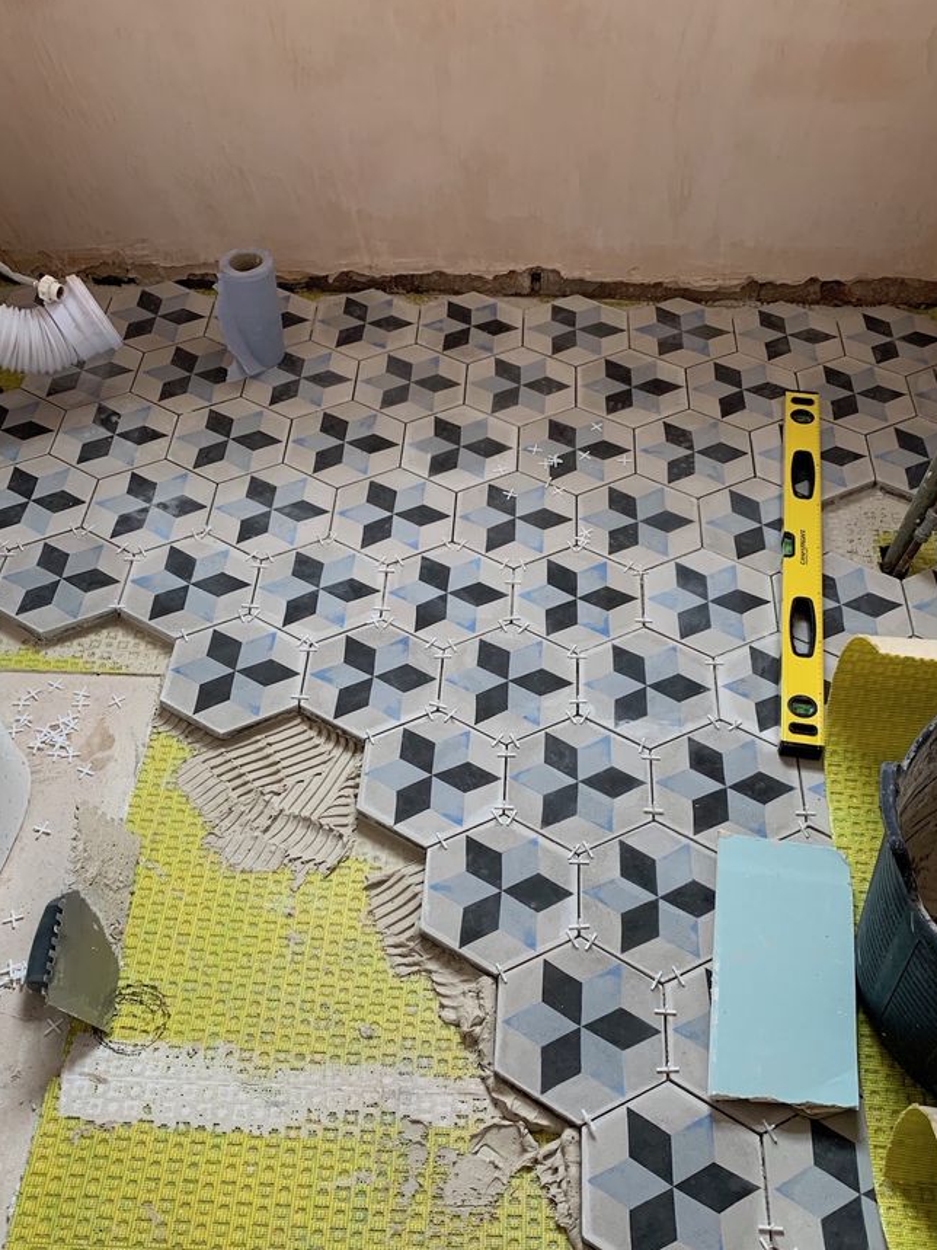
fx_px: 1119
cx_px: 486
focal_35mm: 31
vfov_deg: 58.0
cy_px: 738
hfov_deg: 45.4
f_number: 1.8
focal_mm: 4.25
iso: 100
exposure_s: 1/67
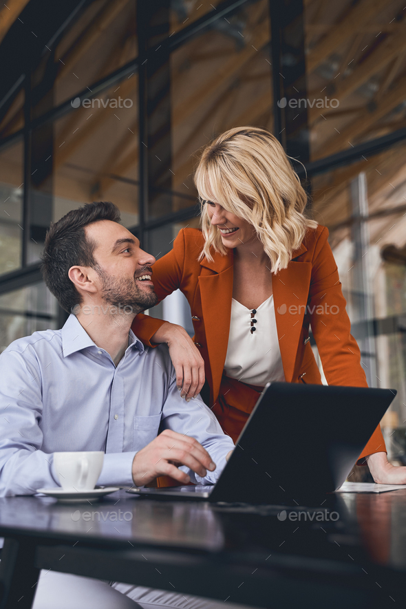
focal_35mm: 46
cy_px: 304
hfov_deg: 29.2
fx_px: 778
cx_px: 203
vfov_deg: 42.7
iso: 400
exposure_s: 1/125
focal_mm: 46
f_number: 3.2
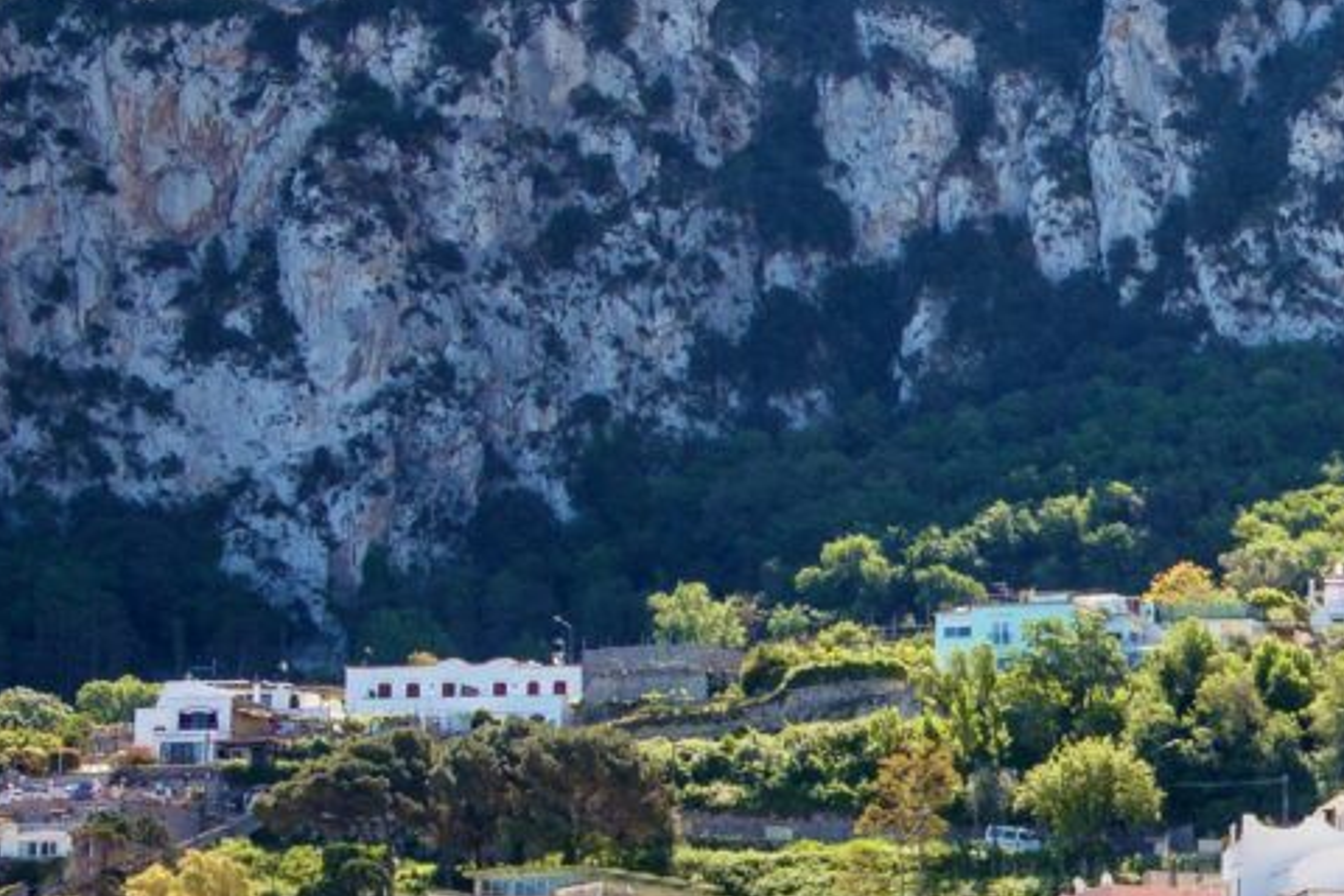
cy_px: 1014
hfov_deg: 16.8
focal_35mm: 112
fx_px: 4181
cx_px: 1938
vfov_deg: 12.0
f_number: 8
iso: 200
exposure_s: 1/320
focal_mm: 23.3
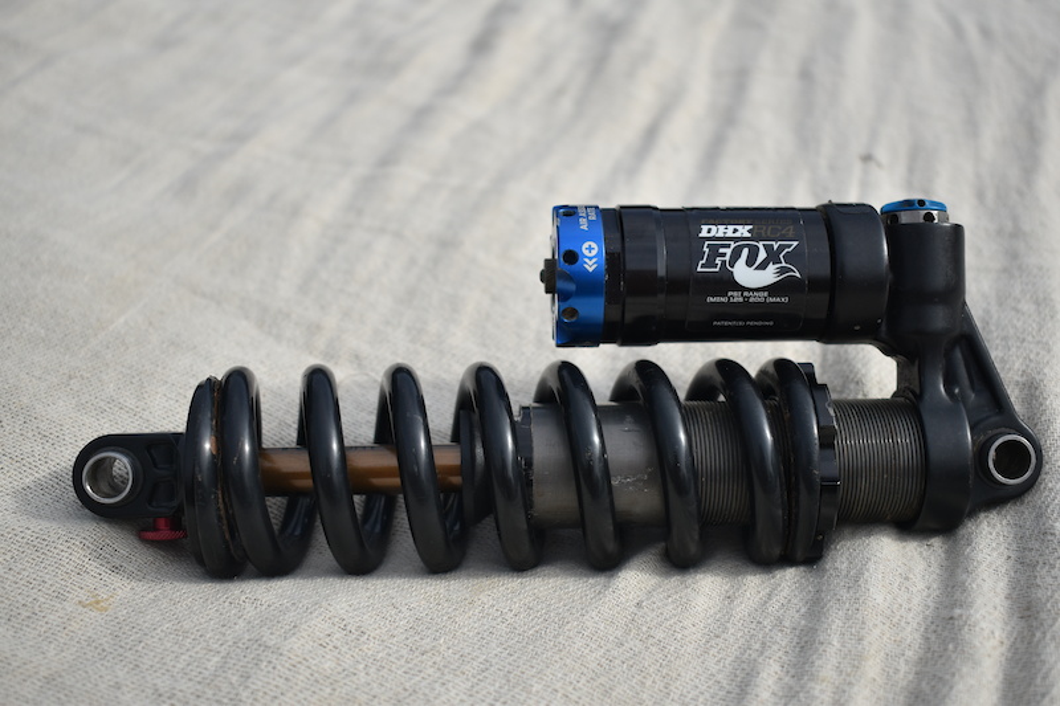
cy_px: 353
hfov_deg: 46.4
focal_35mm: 42
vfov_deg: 31.9
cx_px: 530
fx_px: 1236
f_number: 4.2
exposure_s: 1/2000
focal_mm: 28
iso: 200
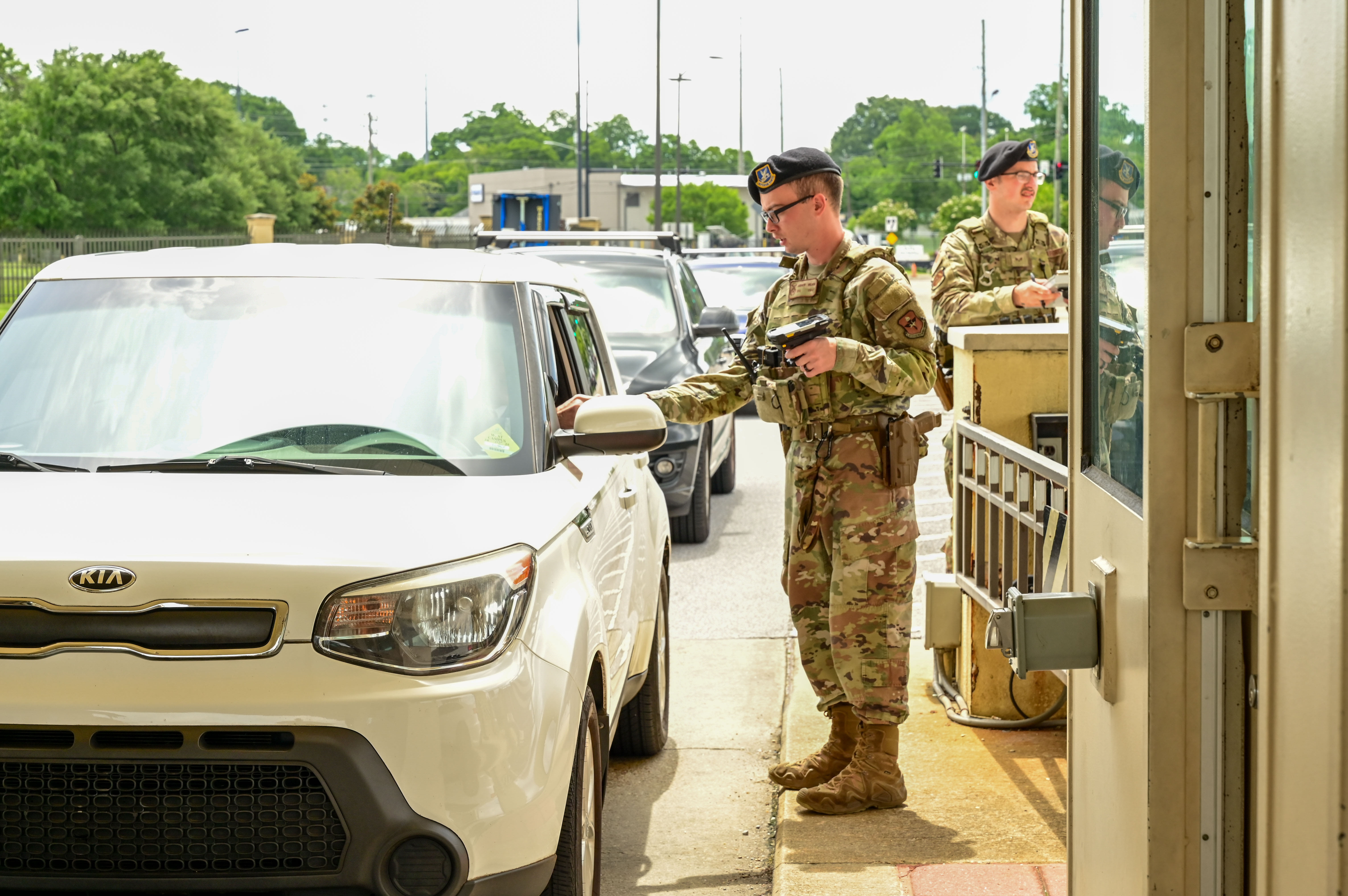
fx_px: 2619
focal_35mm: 70
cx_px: 674
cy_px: 448
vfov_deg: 19.4
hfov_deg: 28.9
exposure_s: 1/160
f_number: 10
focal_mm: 70
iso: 500
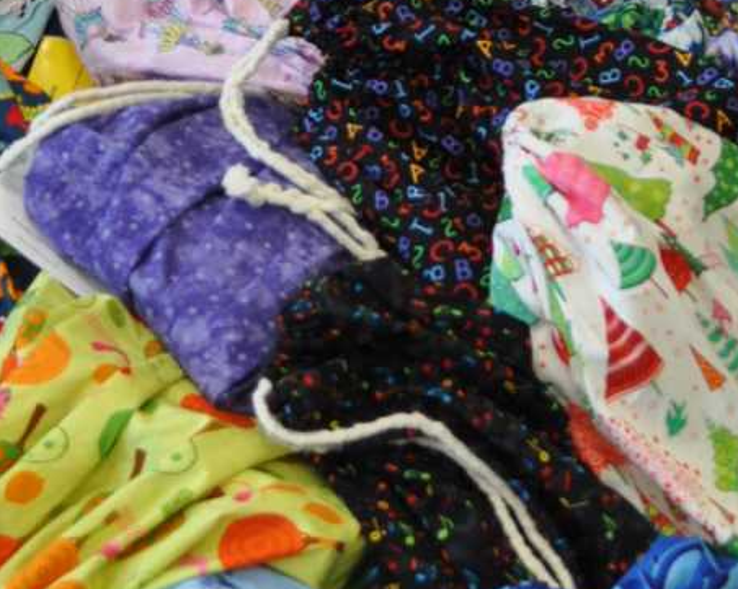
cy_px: 184
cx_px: 349
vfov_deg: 10.1
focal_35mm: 153
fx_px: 3340
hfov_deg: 12.6
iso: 400
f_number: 4
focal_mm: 24
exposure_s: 1/80
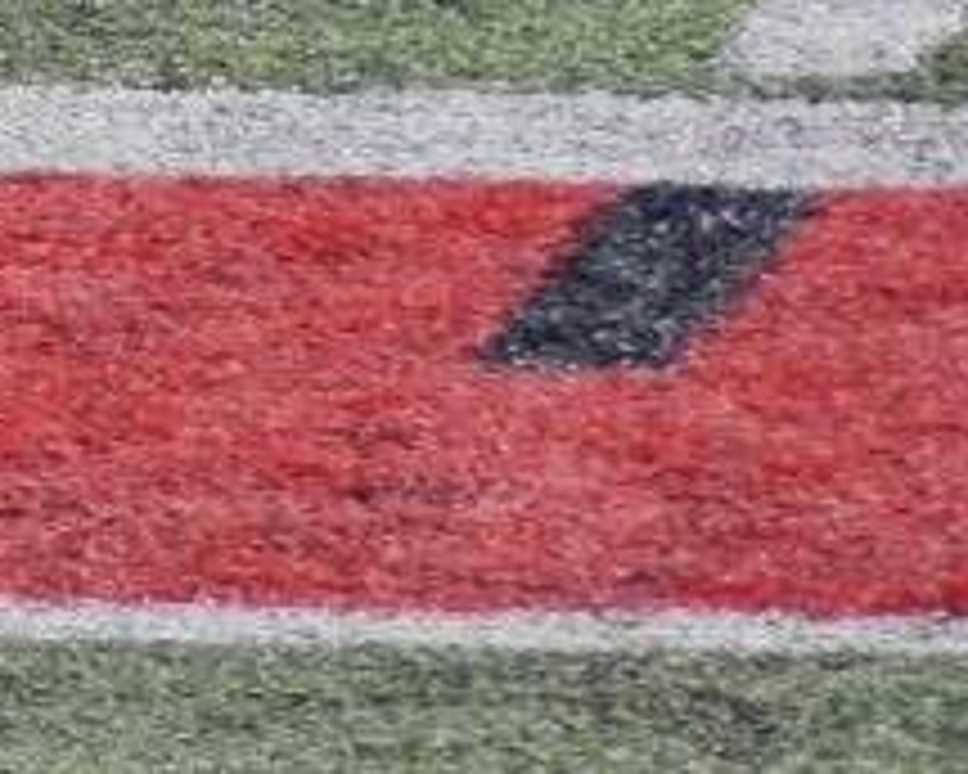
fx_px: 54777
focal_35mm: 1912
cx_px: -2652
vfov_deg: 0.8
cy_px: 198
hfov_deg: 1.0
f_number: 5.6
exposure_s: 1/1600
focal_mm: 180
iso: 400
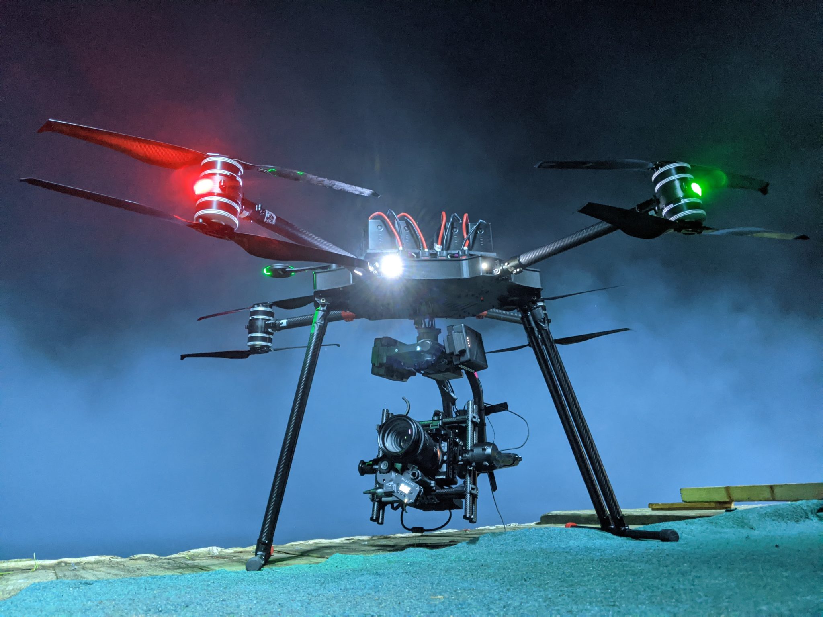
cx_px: 412
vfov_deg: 51.4
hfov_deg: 65.3
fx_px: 642
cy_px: 308
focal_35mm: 27
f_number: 1.8
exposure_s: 1/20
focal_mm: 4.44
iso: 1337
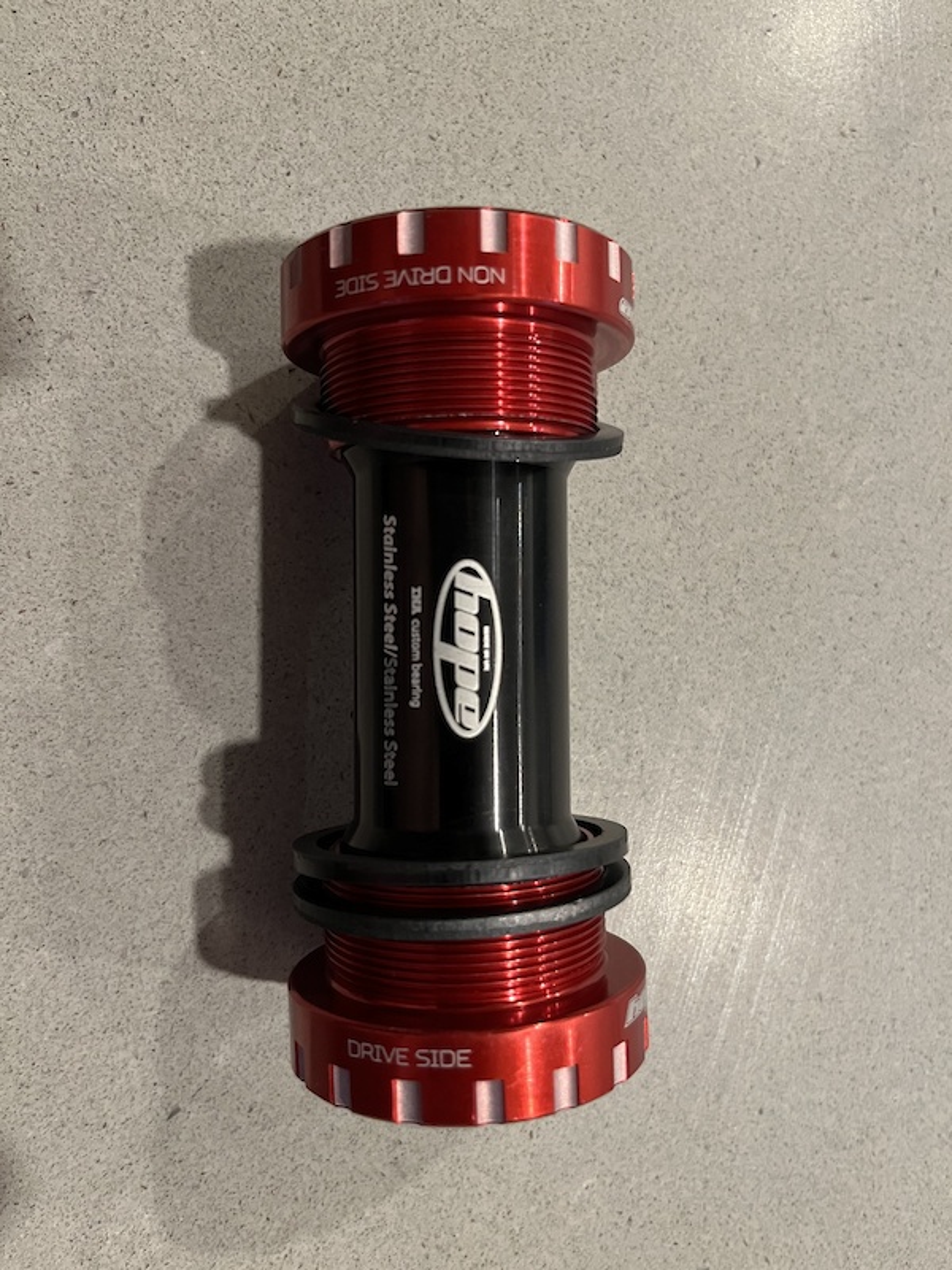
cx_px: 476
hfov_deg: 53.1
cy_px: 635
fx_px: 953
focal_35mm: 26
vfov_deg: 67.3
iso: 320
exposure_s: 1/60
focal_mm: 5.1
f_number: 1.6
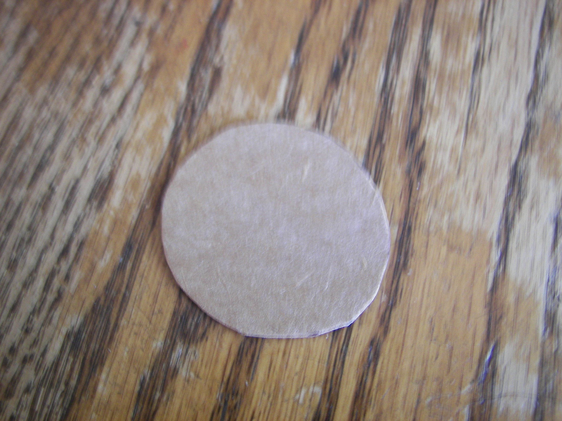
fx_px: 584
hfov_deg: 51.4
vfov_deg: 39.7
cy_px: 210
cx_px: 281
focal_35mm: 36
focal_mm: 6
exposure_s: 1/8
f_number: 2.8
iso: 100
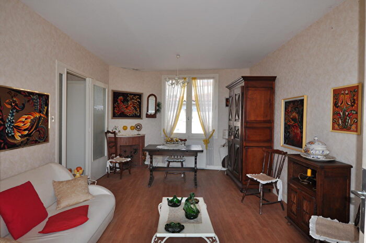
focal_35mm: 21
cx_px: 183
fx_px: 213
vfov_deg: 59.4
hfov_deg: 81.3
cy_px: 122
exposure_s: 1/200
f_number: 6.3
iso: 200
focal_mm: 14
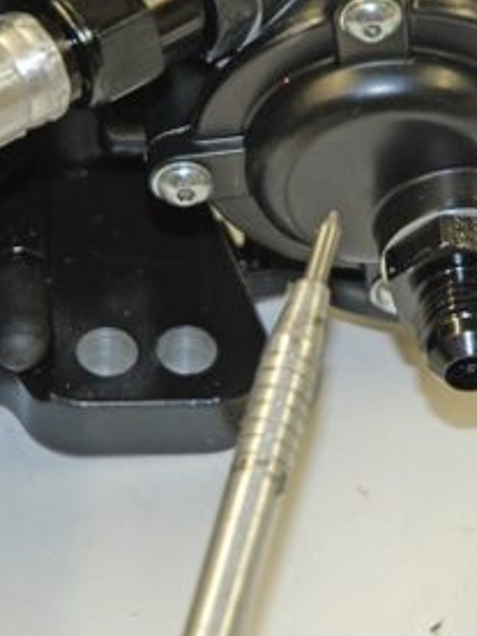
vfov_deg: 7.0
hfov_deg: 5.3
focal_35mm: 281
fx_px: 5163
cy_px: 290
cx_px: 290
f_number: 4.5
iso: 100
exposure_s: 1/15
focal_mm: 70
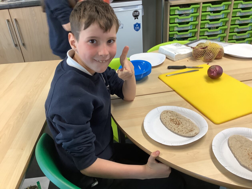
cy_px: 94
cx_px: 126
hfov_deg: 58.4
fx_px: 226
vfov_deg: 45.4
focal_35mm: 31
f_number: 2.4
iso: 125
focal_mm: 3.3
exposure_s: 1/50
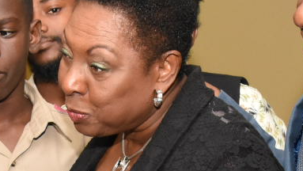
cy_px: 294
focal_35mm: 155
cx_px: 50
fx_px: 1246
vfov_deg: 7.6
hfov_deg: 13.8
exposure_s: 1/125
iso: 4000
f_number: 10
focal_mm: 35
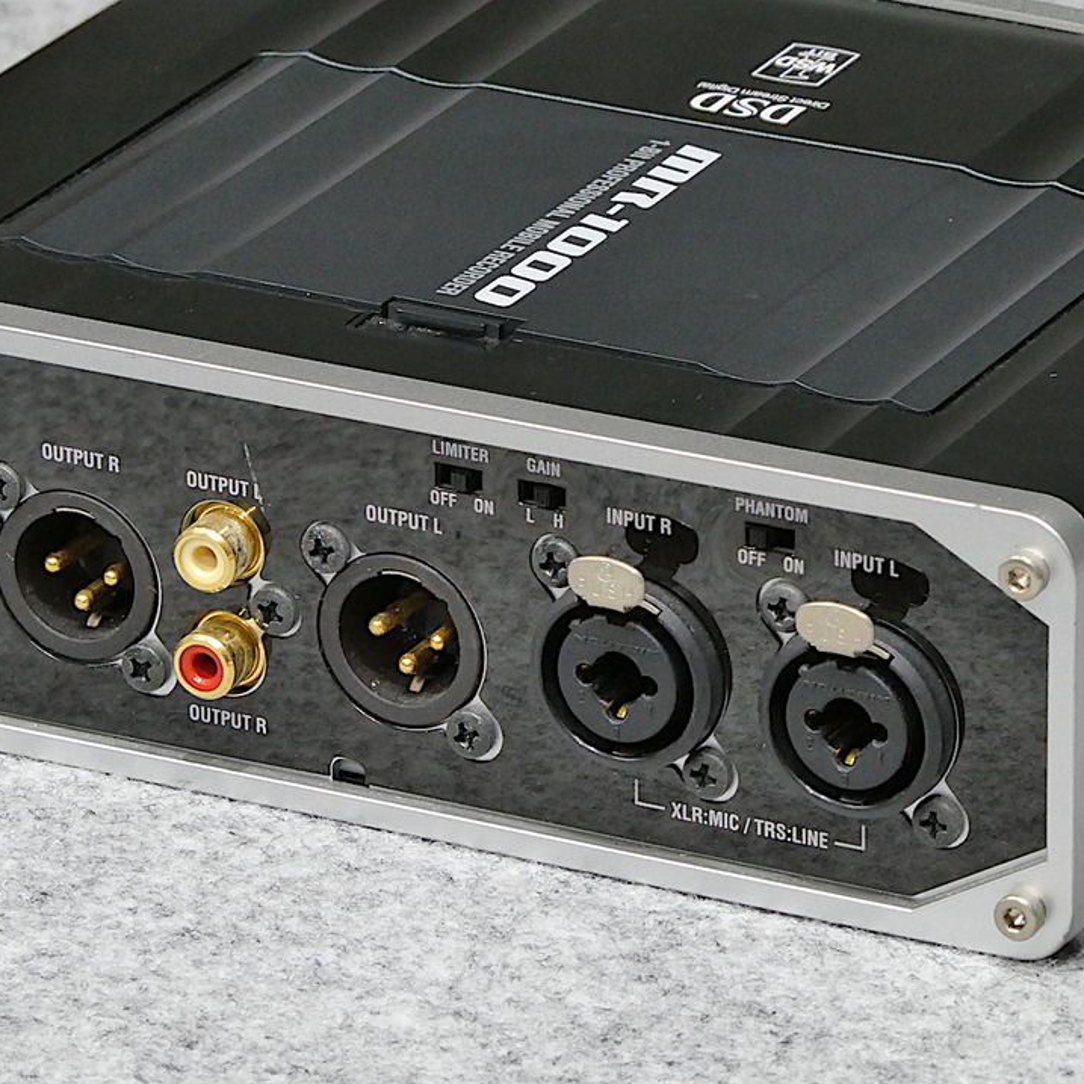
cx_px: 379
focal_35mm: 296
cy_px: 543
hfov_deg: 5.9
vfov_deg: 5.9
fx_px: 10487
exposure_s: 1/8
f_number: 7.1
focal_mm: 44.8
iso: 400
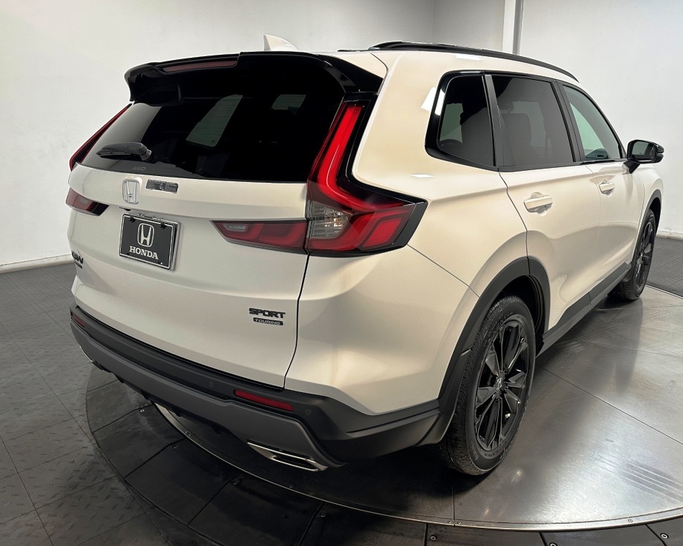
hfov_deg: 66.0
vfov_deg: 54.9
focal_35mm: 26
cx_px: 357
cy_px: 271
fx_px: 525
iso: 200
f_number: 1.78
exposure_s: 1/60
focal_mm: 6.86
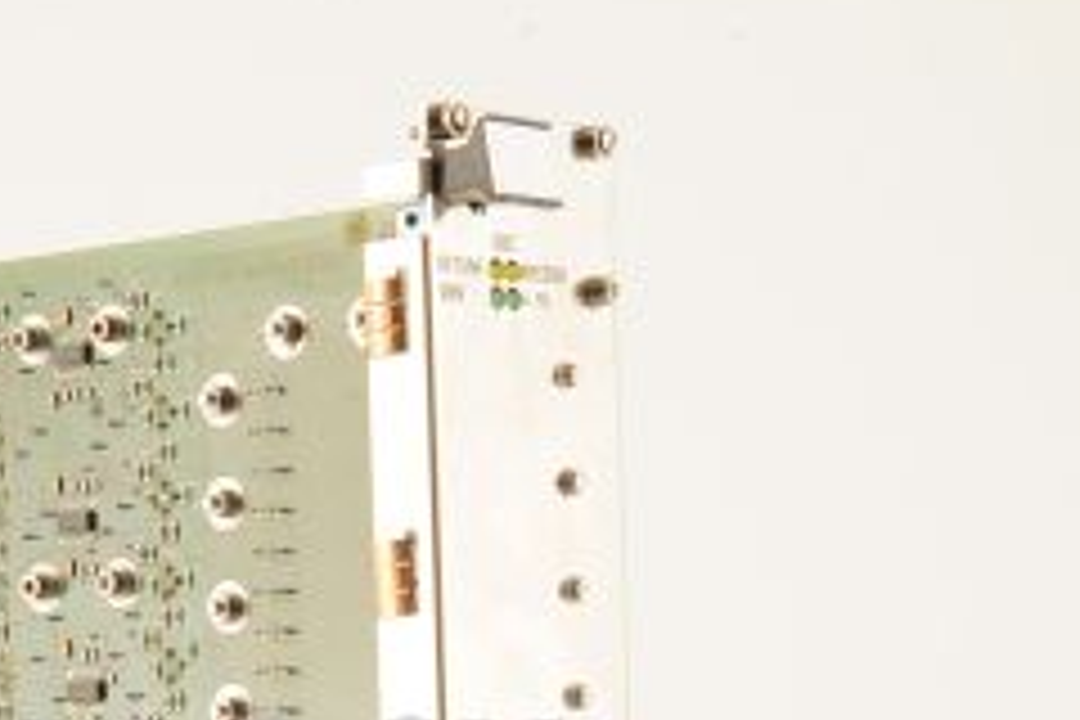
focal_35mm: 125
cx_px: 126
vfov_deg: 10.8
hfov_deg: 16.2
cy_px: 830
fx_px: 3750
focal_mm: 50
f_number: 14
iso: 1600
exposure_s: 1/160
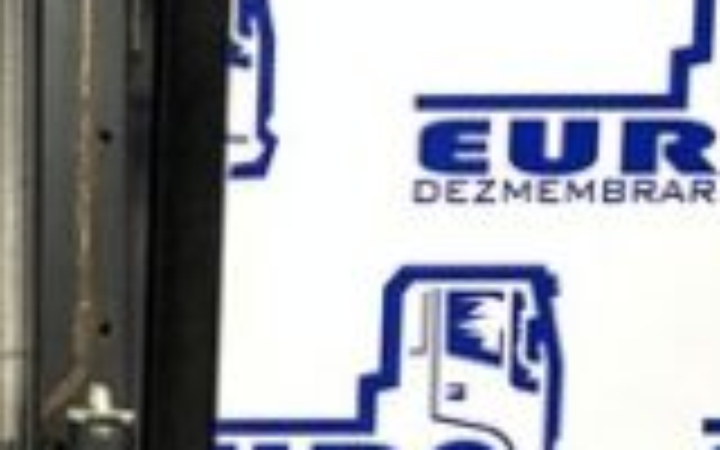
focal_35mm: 132
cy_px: -238
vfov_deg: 9.6
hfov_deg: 13.2
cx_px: -801
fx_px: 2590
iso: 50
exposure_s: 1/121
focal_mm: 4.25
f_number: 1.8
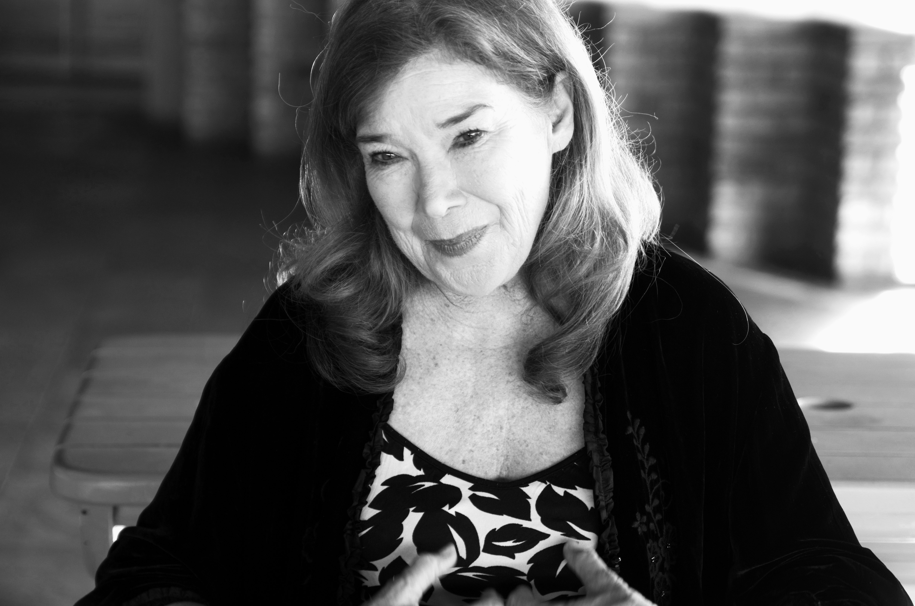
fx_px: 2663
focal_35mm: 105
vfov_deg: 13.0
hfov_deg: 19.5
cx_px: 458
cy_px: 303
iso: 200
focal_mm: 70
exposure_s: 1/60
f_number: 2.8
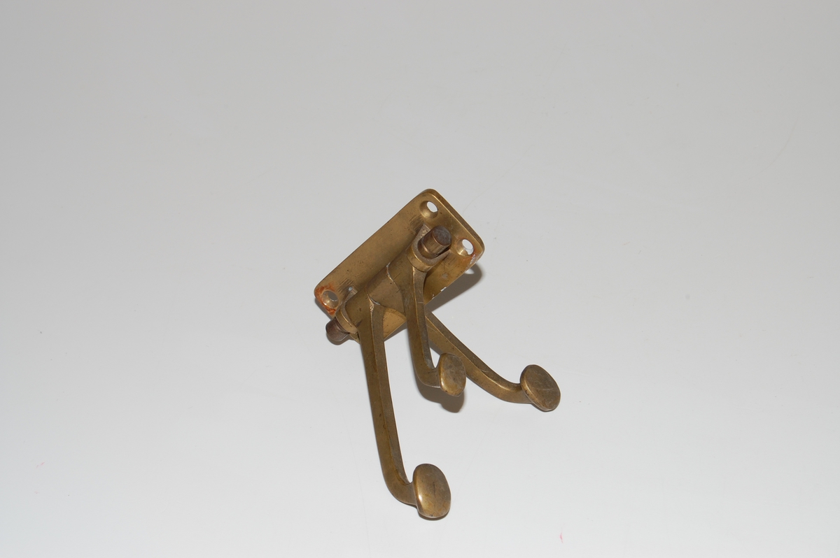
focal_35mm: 82
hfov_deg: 24.6
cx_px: 420
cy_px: 279
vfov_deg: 16.5
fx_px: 1923
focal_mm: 55
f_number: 14
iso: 200
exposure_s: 1/60
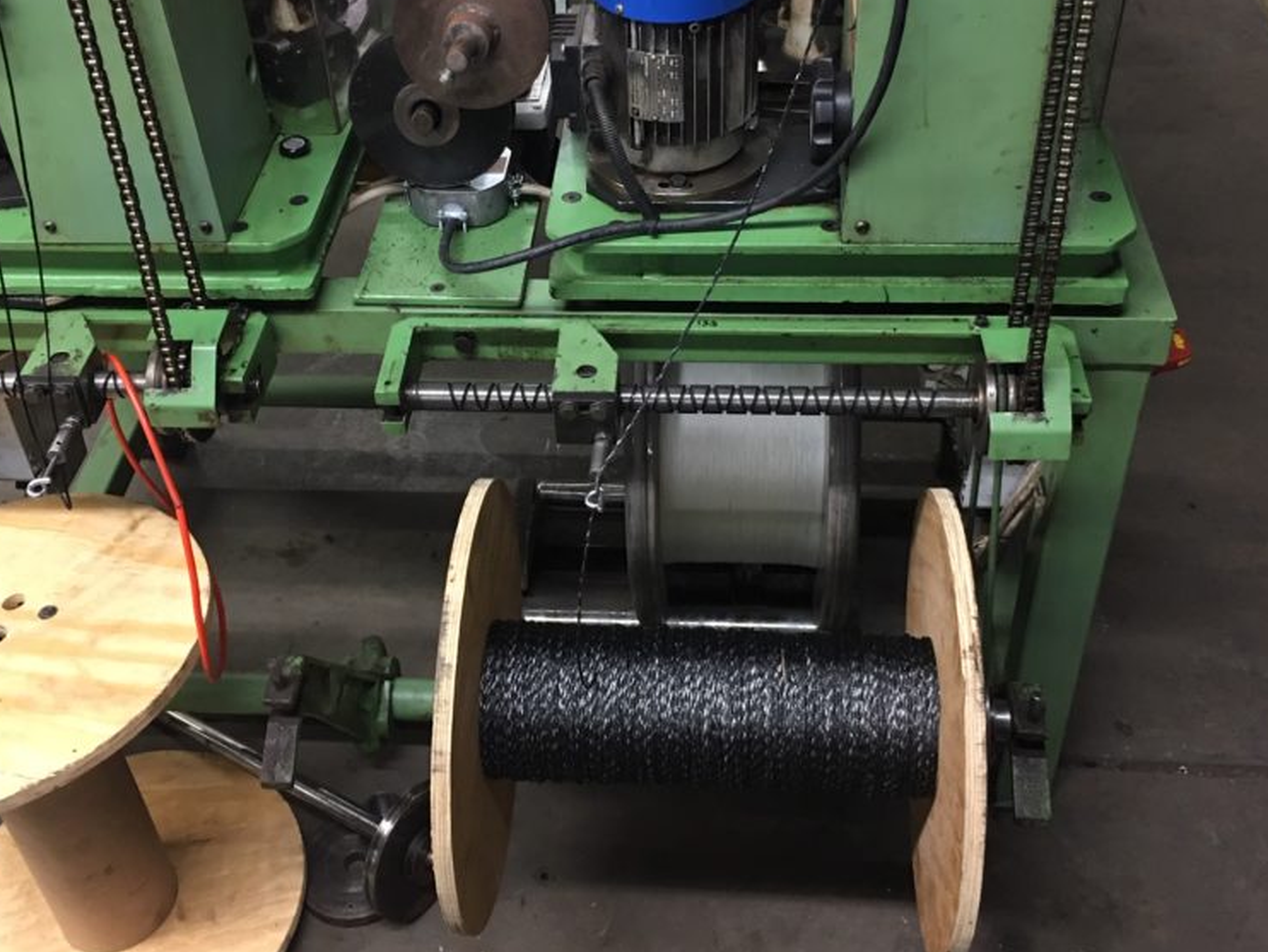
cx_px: 549
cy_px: 383
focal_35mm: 40
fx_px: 1466
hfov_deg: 46.7
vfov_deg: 35.9
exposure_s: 1/10
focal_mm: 4.15
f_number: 2.2
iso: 80
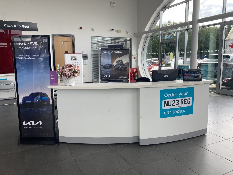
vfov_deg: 49.7
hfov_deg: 63.4
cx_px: 116
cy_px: 88
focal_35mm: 28
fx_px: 188
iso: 20
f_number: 1.8
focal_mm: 3.99
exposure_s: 1/207
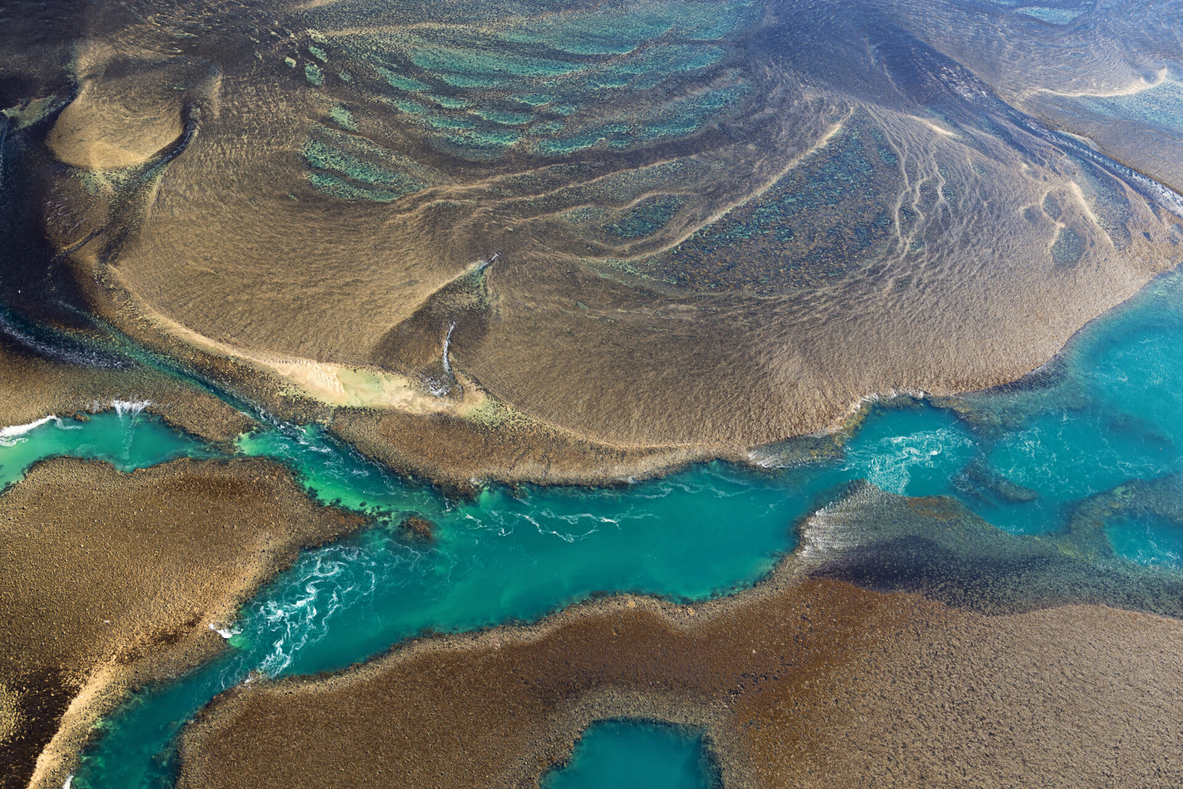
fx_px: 1315
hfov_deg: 48.4
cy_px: 394
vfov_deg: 33.4
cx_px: 592
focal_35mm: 40
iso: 200
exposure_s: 1/500
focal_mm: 40
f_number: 5.6
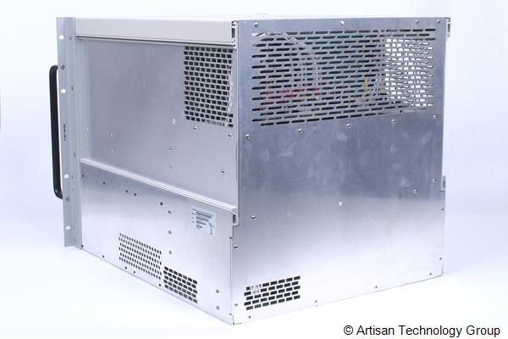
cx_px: 254
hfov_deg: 61.9
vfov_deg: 43.6
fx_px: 423
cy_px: 170
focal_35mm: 30
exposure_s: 1/200
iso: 200
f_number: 14
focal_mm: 20
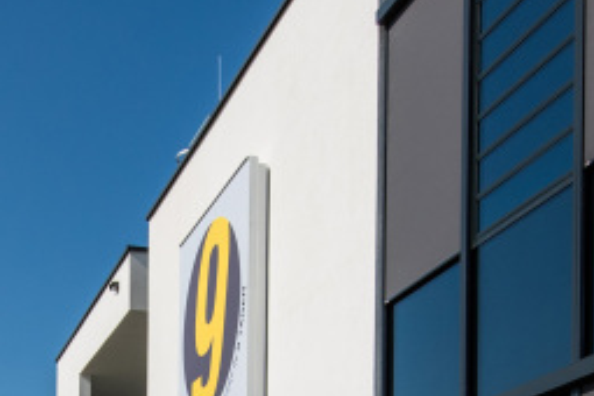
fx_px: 1089
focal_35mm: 66
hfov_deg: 30.3
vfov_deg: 17.8
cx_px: 212
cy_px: 642
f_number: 8
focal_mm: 14
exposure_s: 1/1000
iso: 200
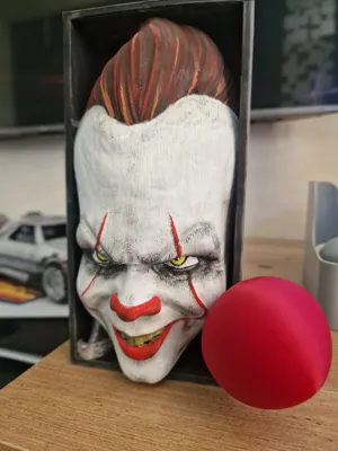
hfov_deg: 58.9
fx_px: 299
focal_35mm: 23
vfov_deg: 73.9
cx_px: 169
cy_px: 226
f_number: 1.8
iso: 50
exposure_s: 1/100
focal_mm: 6.4
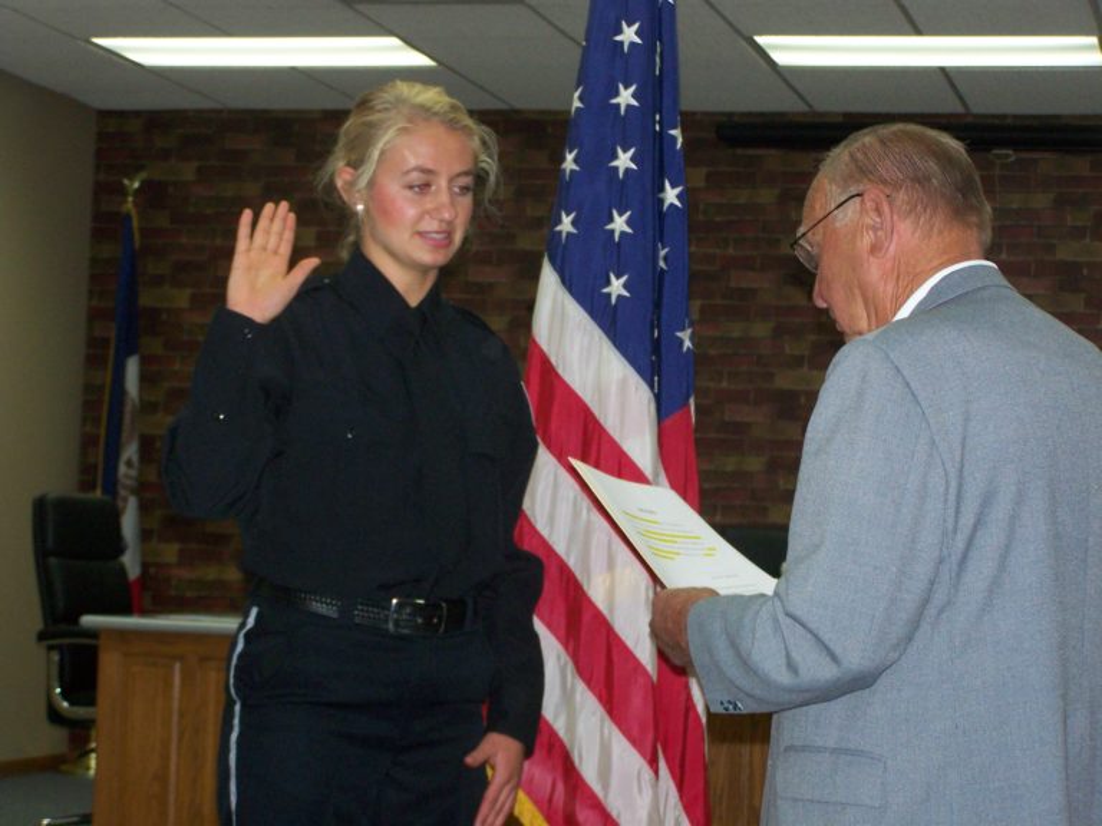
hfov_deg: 20.9
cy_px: 413
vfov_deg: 15.7
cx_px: 551
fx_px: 2992
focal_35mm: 94
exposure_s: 1/80
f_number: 3.2
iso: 160
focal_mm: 15.6
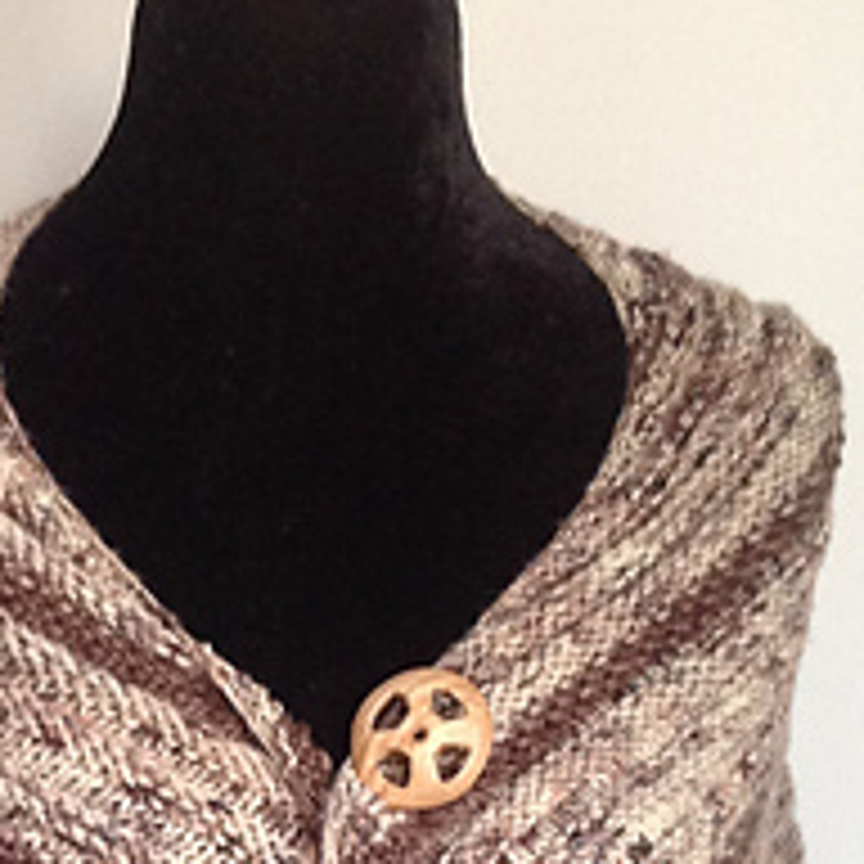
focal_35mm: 103
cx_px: 58
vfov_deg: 16.2
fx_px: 2909
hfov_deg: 16.6
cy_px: 1035
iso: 160
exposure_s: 1/15
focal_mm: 4.28
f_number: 2.4
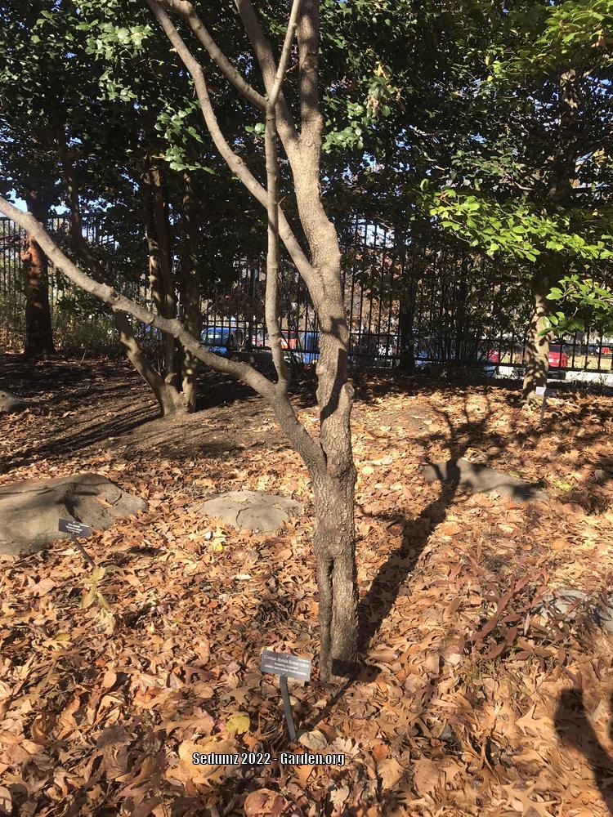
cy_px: 408
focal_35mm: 28
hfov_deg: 49.7
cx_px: 306
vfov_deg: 63.4
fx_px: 661
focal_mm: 3.99
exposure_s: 1/669
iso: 20
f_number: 1.8
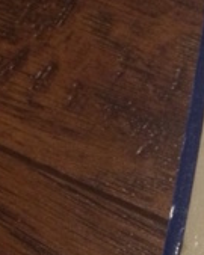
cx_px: 462
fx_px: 808
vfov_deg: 17.9
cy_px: 84
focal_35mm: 107
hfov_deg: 12.0
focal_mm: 4.15
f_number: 2.2
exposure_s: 1/30
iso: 200
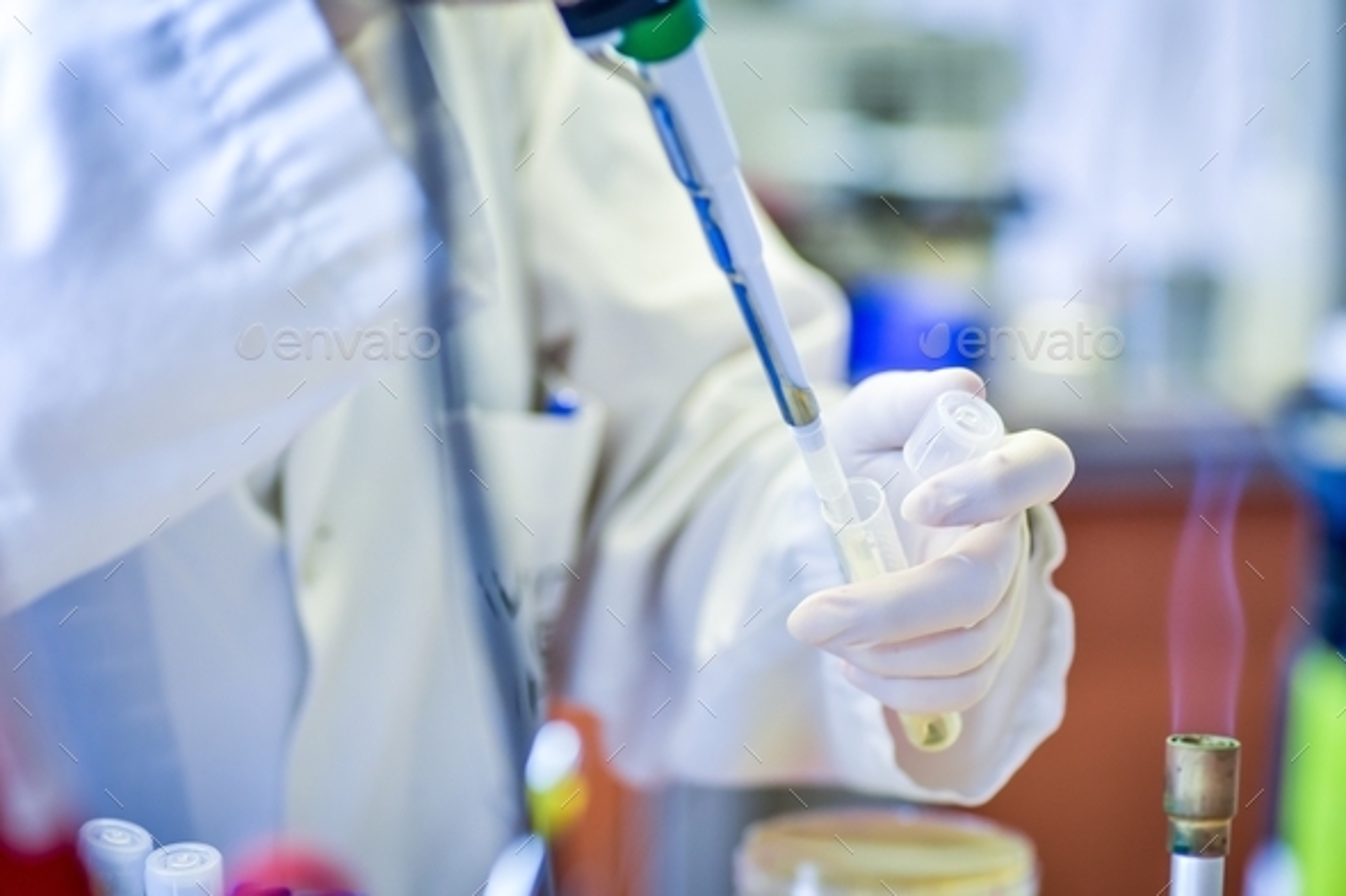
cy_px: 448
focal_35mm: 100
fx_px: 3738
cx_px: 673
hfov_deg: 20.4
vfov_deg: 13.7
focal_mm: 100
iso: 800
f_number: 5
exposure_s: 1/100
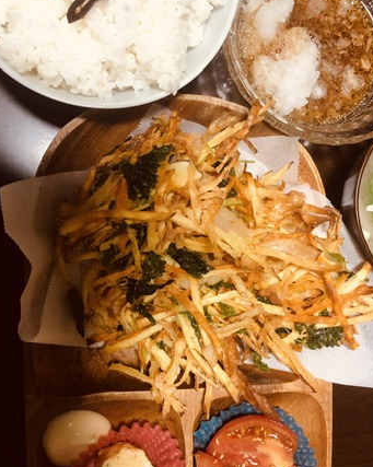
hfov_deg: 36.3
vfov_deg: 44.8
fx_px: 566
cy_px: 246
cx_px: 222
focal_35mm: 41
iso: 64
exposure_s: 1/15
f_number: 1.8
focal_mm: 3.99
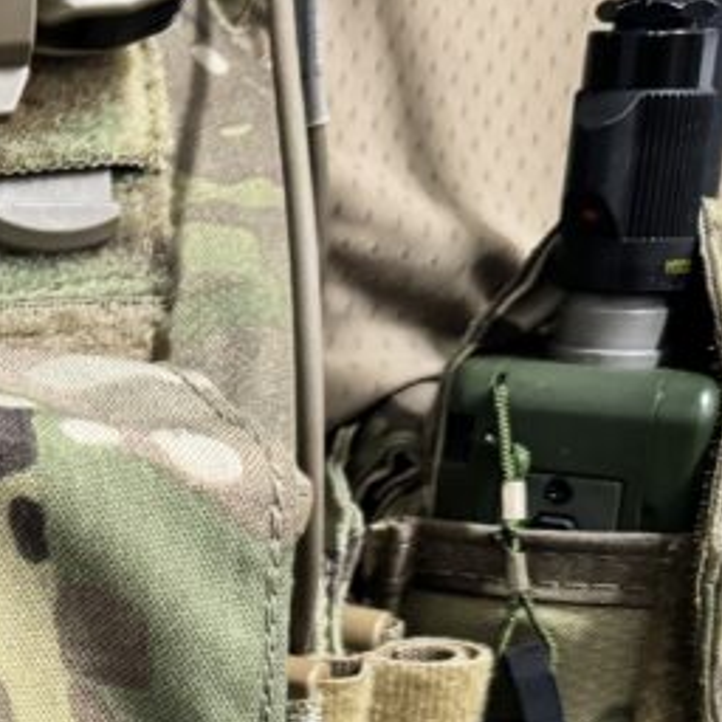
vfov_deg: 19.9
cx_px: -527
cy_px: 688
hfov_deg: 17.2
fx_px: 2006
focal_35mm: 85
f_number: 1.78
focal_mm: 6.76
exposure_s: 1/60
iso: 800
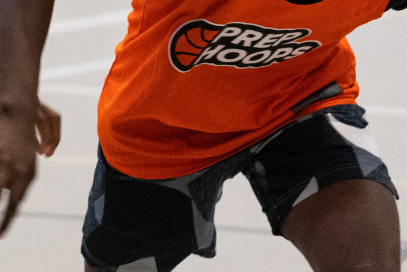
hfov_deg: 3.2
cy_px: -100
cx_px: 92
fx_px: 7237
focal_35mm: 640
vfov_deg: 2.1
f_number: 5.6
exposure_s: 1/320
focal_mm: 178.6
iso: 6400
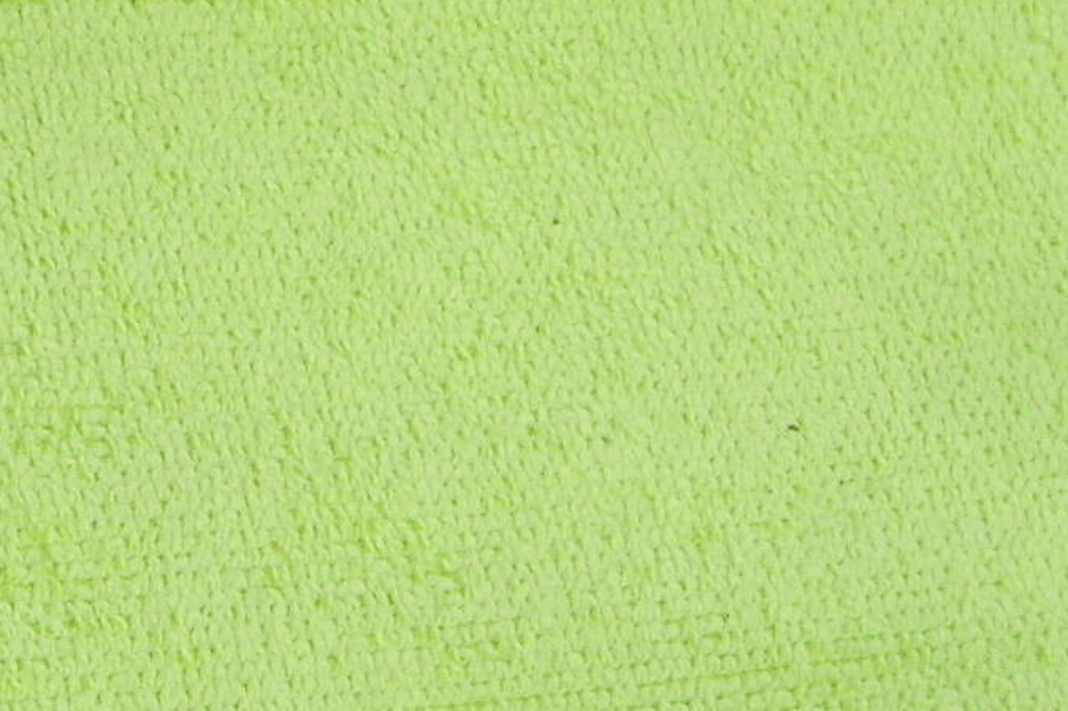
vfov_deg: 8.5
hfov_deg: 12.7
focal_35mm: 152
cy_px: -722
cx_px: -626
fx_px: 4508
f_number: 6.4
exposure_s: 1/125
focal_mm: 7.8
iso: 50
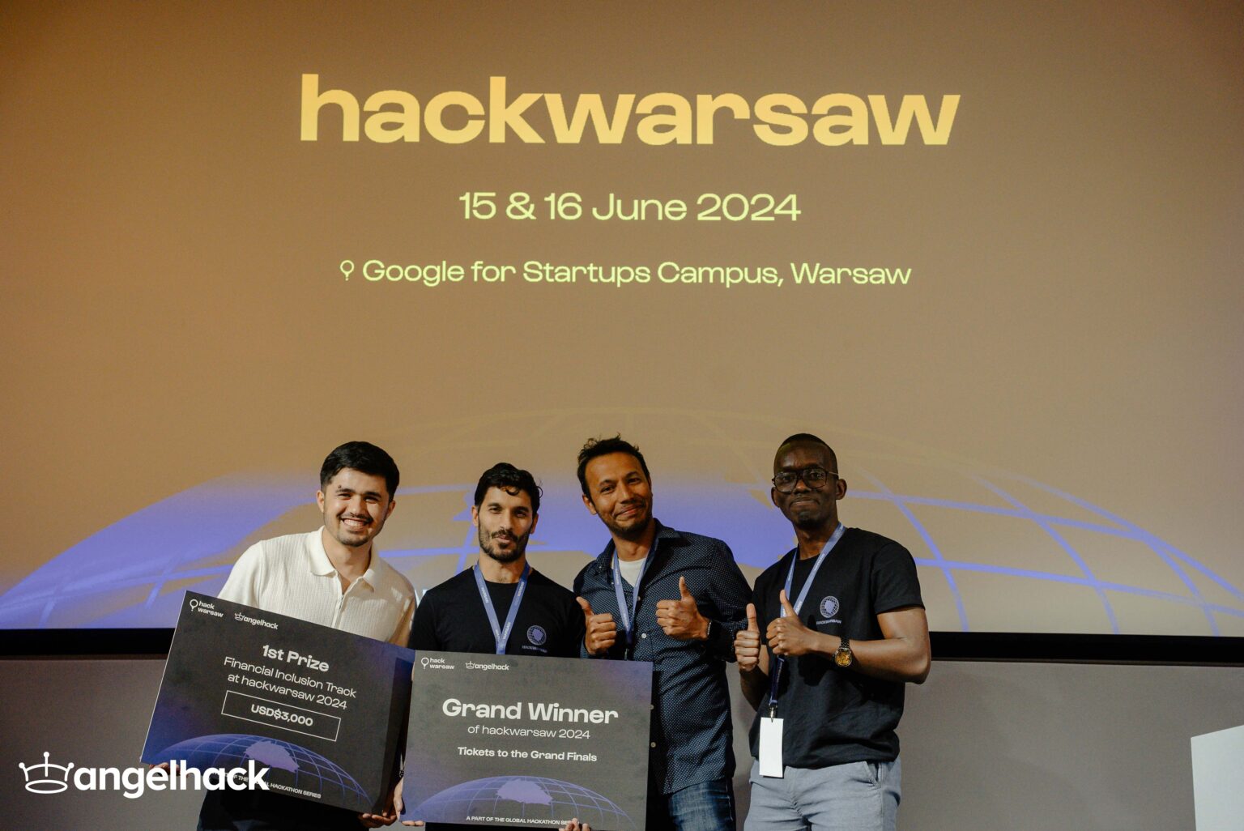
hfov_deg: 36.4
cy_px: 416
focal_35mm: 55
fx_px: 1891
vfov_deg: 24.8
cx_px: 622
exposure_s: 1/400
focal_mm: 54.7
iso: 12800
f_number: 4.5
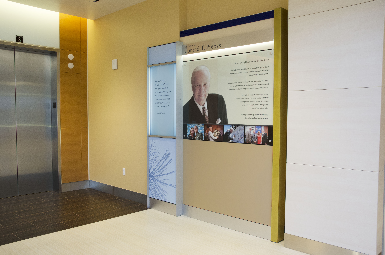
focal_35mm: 33
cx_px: 192
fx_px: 352
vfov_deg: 39.8
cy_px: 128
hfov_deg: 57.3
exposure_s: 1/15
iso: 400
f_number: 6.3
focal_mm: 22
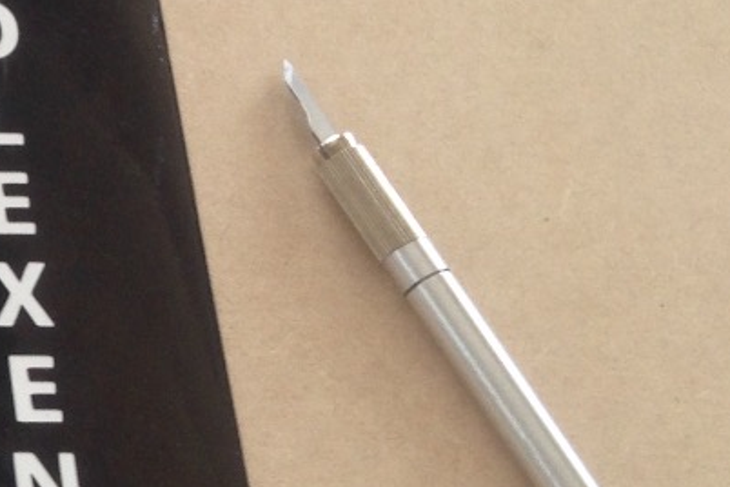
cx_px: -521
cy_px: 338
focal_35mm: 123
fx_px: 2494
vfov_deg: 11.1
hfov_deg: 14.8
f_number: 2.4
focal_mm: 4.12
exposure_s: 1/30
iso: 50
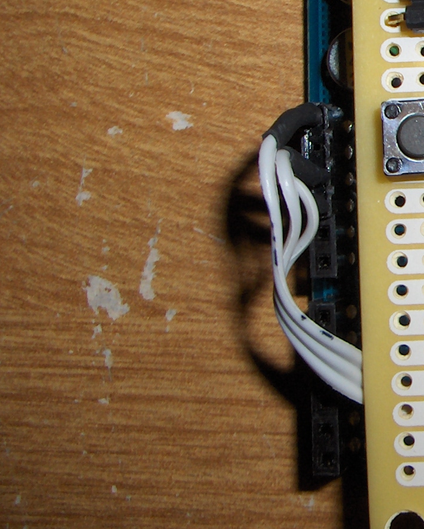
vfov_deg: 21.6
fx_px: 1379
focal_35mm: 88
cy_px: 150
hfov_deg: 15.9
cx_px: 647
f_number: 4.3
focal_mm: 5.8
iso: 100
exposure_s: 1/60
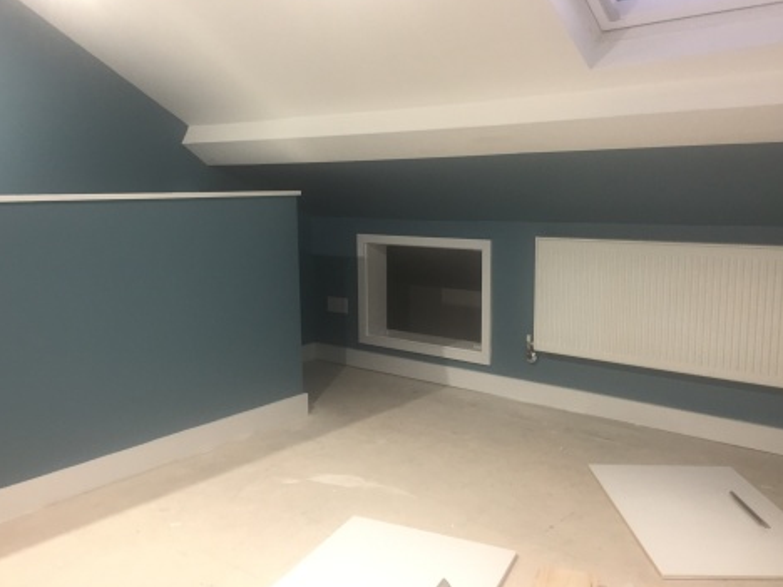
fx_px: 701
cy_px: 288
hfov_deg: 58.3
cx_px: 376
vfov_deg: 45.4
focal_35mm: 31
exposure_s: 1/33
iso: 125
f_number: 2.2
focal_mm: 4.15
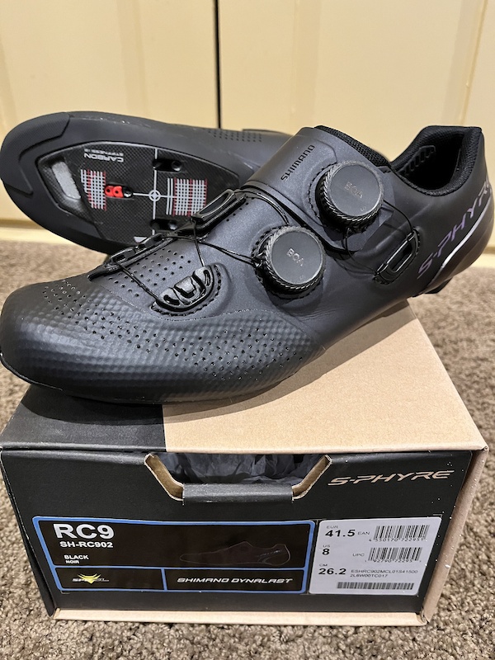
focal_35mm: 26
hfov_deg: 53.1
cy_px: 330
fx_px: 496
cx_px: 248
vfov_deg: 67.3
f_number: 1.6
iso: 640
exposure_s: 1/40
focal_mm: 5.1
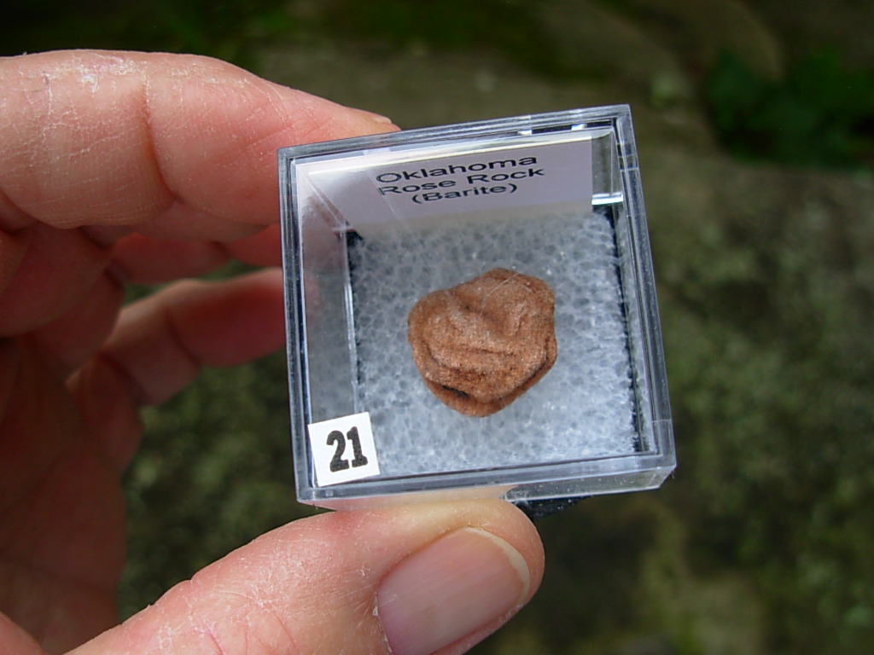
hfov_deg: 49.0
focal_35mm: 38
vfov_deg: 37.7
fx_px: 959
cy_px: 328
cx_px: 437
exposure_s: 1/296
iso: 50
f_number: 2.9
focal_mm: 6.3
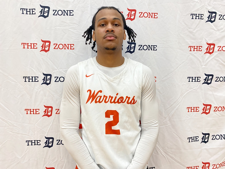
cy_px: 84
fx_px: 169
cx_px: 112
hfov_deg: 67.3
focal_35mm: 26
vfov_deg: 53.1
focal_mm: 4.25
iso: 100
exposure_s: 1/60
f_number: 1.8
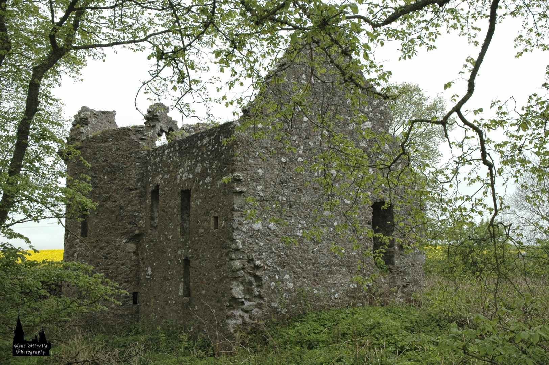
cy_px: 182
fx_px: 663
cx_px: 274
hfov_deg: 45.0
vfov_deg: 30.8
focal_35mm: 44
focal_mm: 29
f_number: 7.1
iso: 200
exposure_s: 1/200
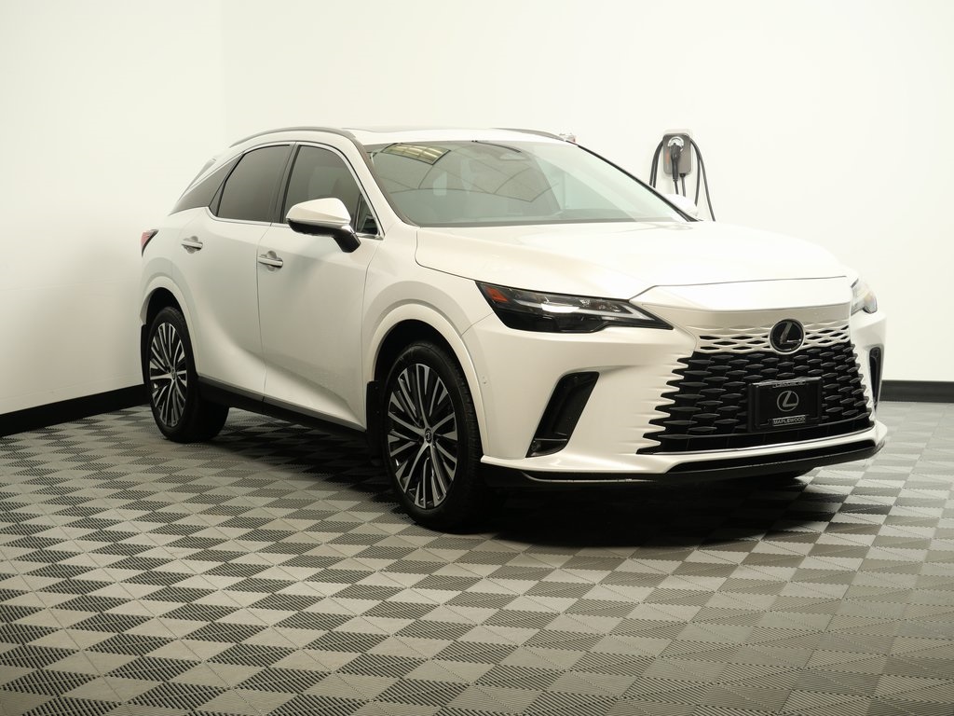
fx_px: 1543
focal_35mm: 56
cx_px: 477
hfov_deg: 34.3
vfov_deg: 26.1
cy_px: 358
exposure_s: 1/200
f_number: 5.6
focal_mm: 28
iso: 250
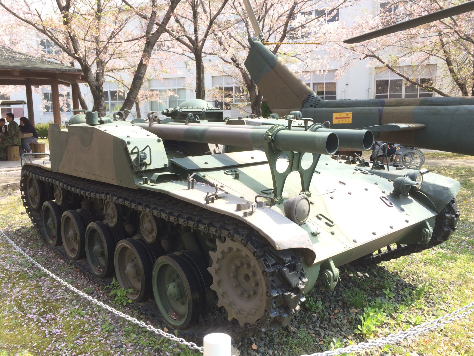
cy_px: 178
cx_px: 237
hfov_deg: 61.7
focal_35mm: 29
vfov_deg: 48.2
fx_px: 397
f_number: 2.2
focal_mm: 4.15
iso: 32
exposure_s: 1/406
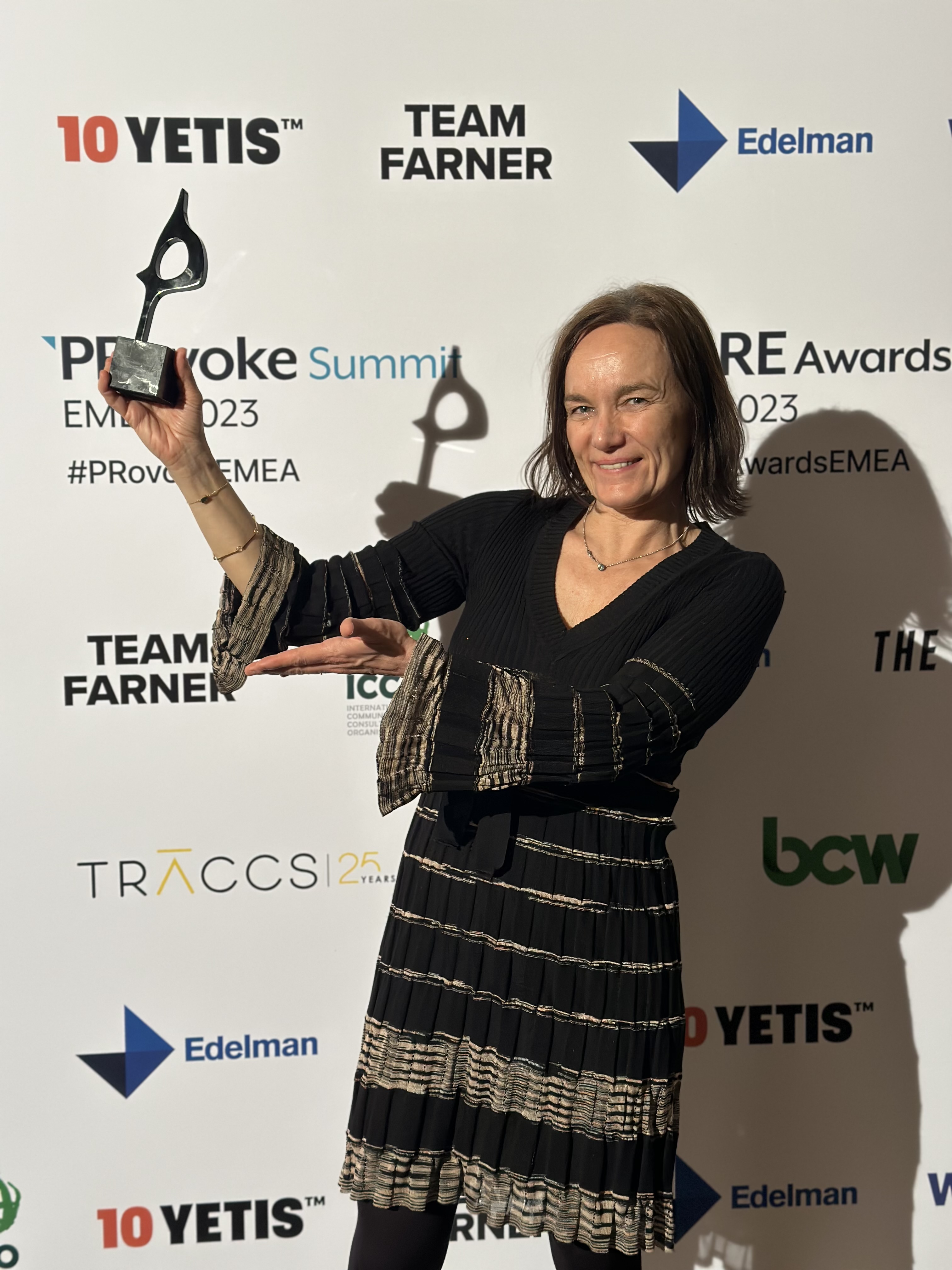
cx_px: 476
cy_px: 635
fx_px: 1760
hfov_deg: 30.3
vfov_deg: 39.7
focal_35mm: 48
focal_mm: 6.86
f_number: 1.78
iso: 200
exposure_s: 1/100
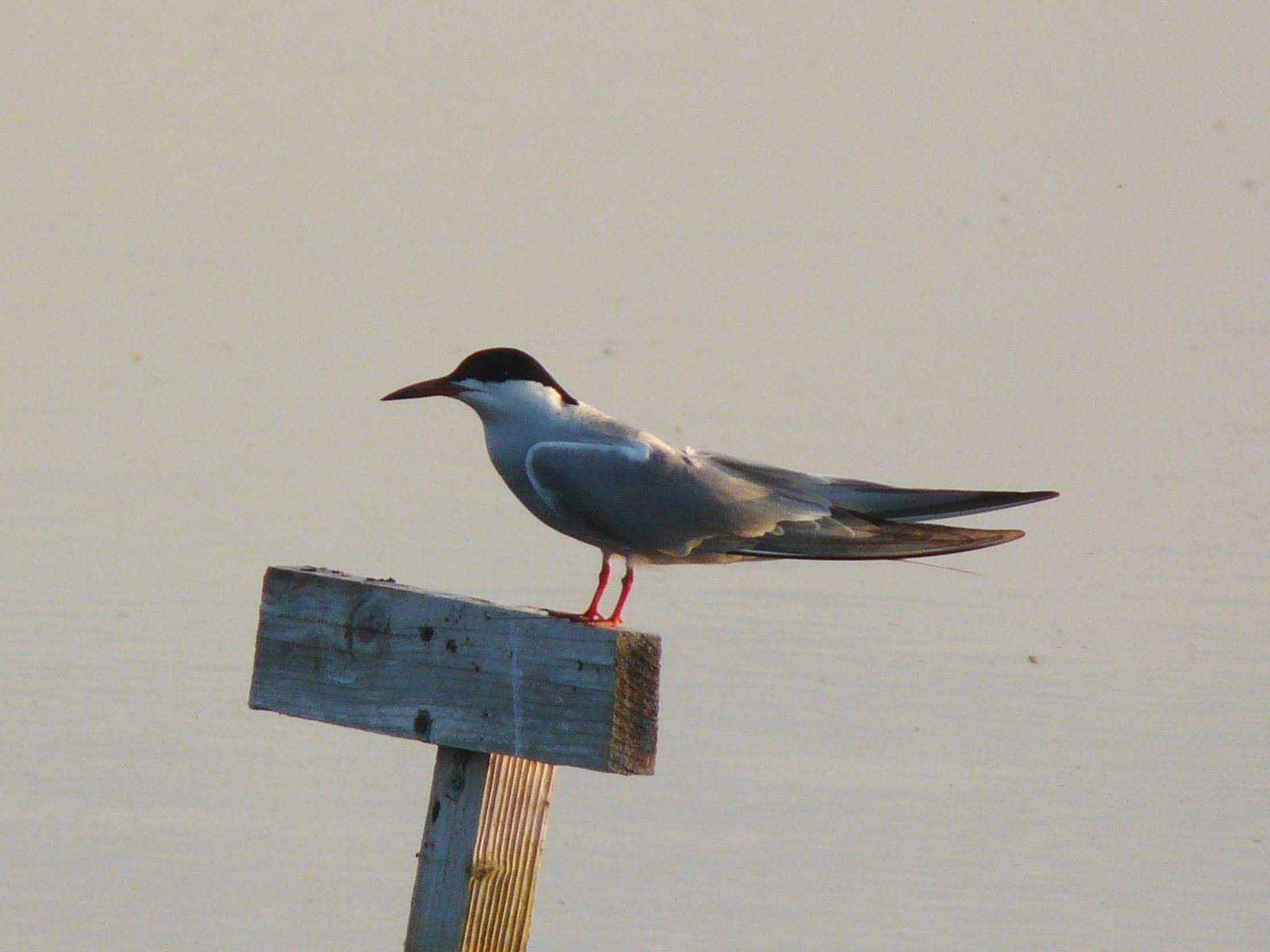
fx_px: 18491
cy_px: 476
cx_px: 635
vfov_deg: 3.0
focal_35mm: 504
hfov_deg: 3.9
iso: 100
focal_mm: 82.8
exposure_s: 1/200
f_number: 5.6
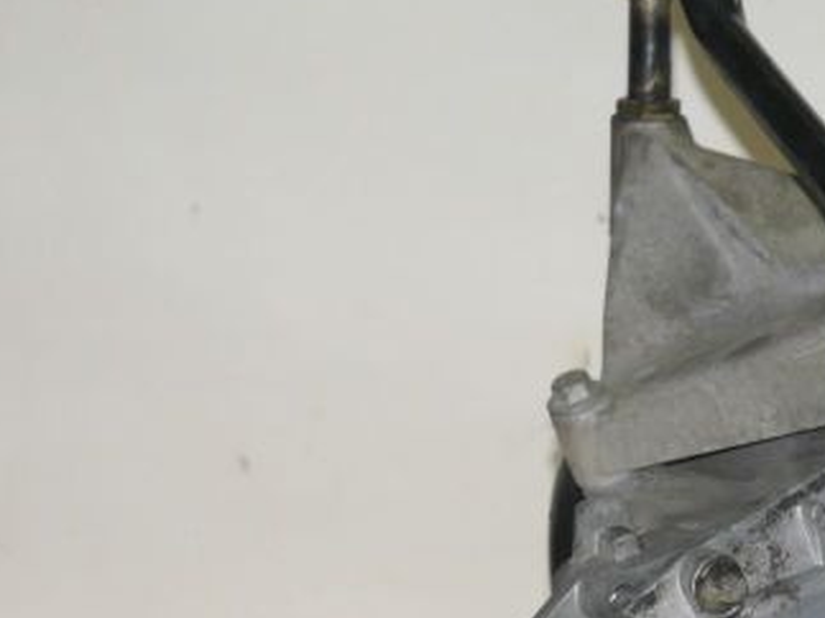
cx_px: 981
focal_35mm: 198
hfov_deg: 9.9
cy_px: 615
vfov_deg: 7.5
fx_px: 4717
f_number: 5.6
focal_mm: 40
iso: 800
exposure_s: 1/60
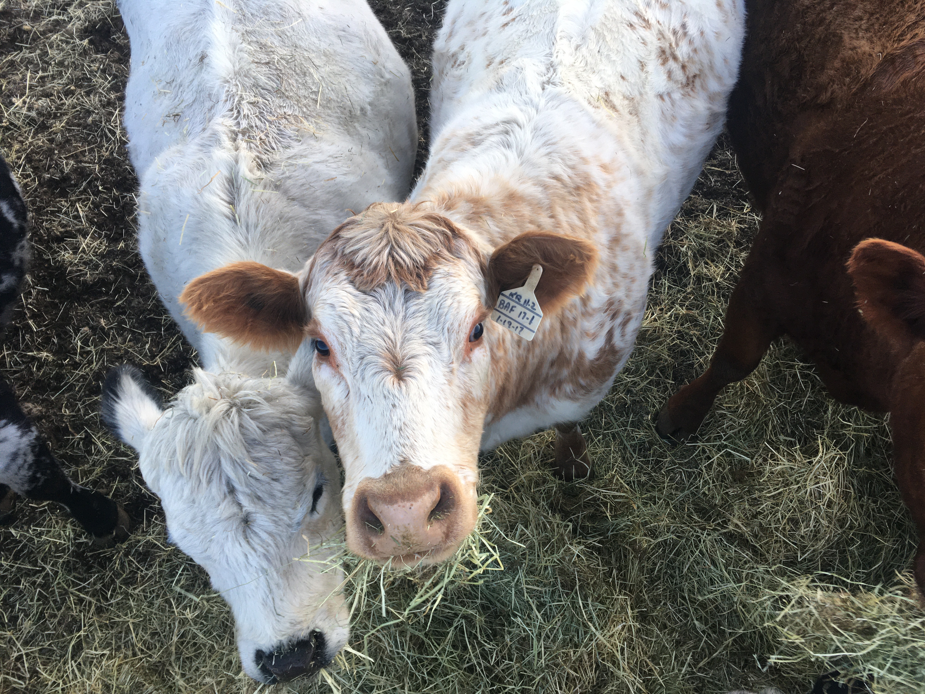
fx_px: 775
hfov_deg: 61.7
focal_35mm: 29
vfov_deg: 48.2
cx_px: 462
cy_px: 347
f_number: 2.2
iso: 40
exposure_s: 1/120
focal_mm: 4.15
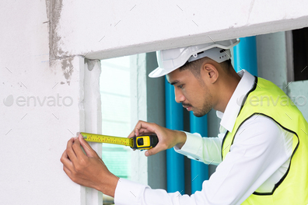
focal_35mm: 67
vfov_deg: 20.2
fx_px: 573
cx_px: 152
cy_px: 136
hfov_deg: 30.1
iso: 100
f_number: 2.8
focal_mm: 30
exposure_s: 1/200
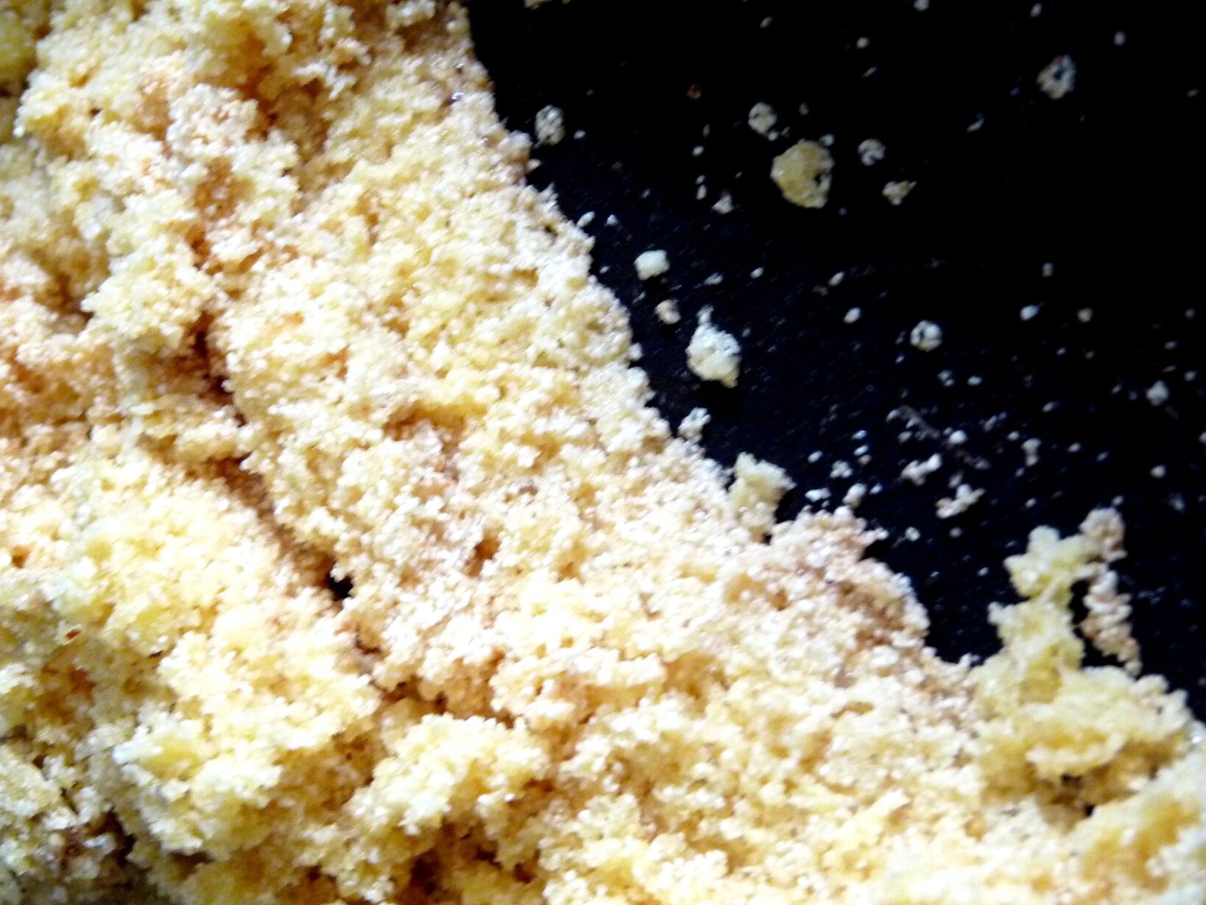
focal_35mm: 105
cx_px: 524
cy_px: 467
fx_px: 3659
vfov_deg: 14.1
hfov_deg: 18.7
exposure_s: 1/13
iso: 400
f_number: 3.4
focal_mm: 14.9
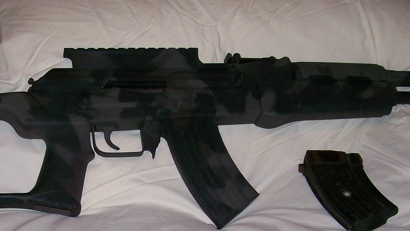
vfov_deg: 14.7
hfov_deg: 26.1
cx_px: 141
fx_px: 881
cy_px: 227
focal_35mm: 81
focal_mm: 6
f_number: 2.7
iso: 80
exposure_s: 1/64
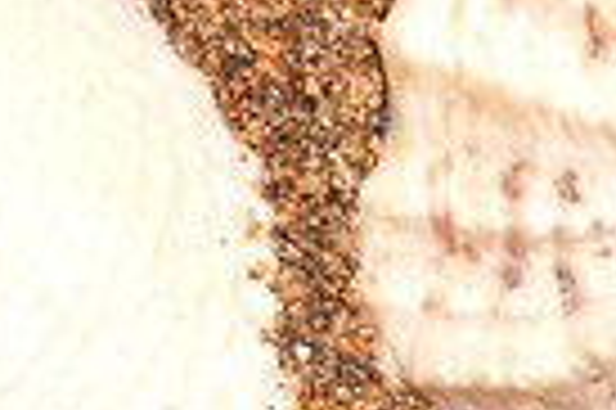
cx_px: -569
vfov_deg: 3.5
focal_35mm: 393
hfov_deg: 5.2
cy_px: -306
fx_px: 6712
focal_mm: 35
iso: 100
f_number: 7.1
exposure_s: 1/160
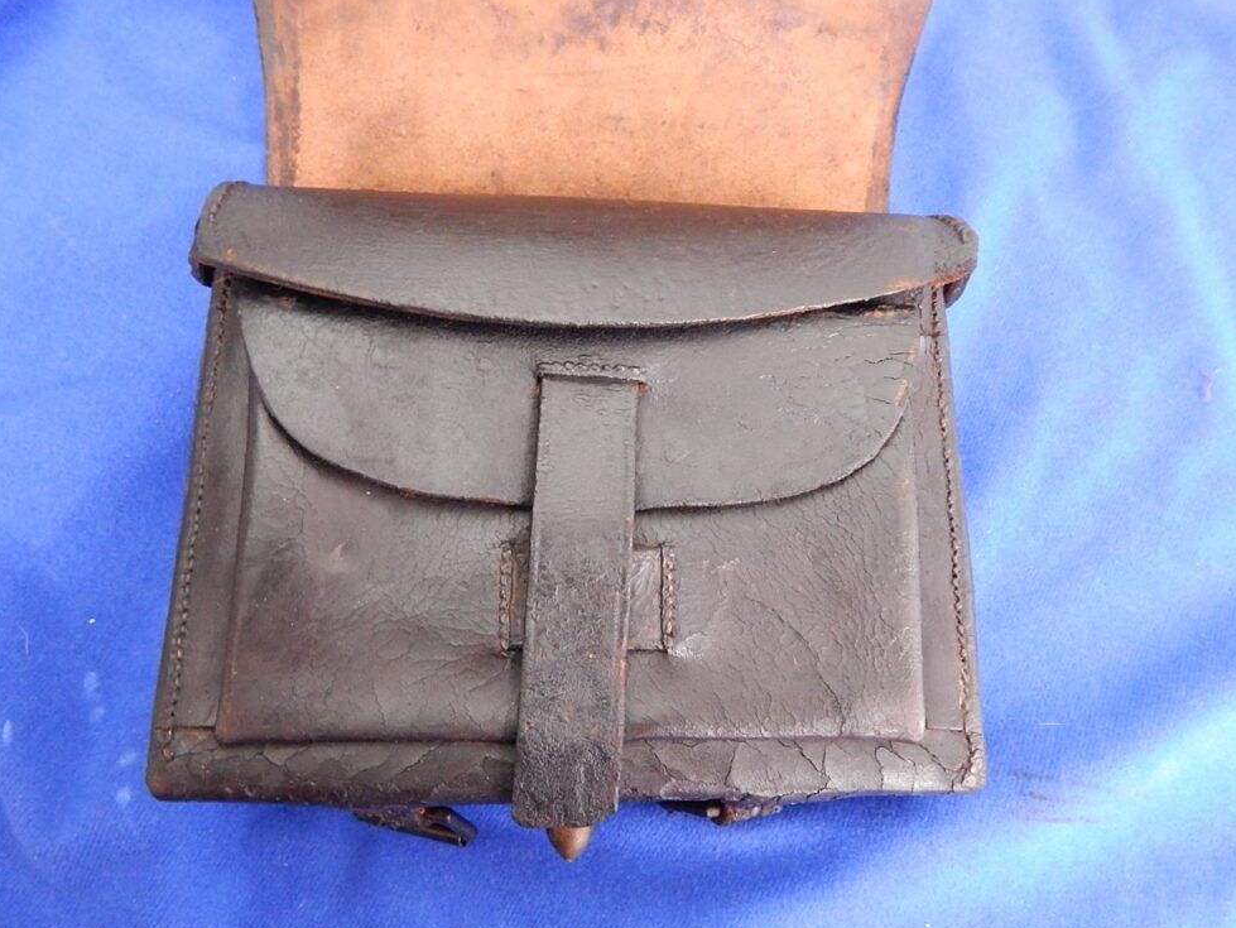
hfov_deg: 73.9
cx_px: 601
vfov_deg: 58.9
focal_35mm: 23
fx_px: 822
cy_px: 479
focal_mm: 4
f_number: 3
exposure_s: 1/8
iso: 800
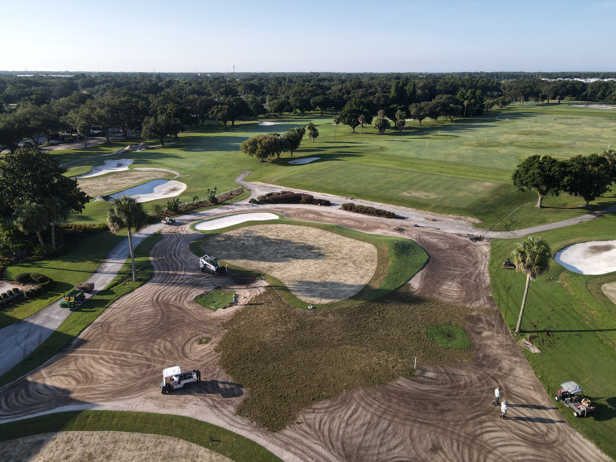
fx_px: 427
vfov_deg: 56.8
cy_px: 231
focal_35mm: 24
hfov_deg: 71.6
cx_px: 308
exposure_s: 1/400
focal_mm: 4.5
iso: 100
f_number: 2.8
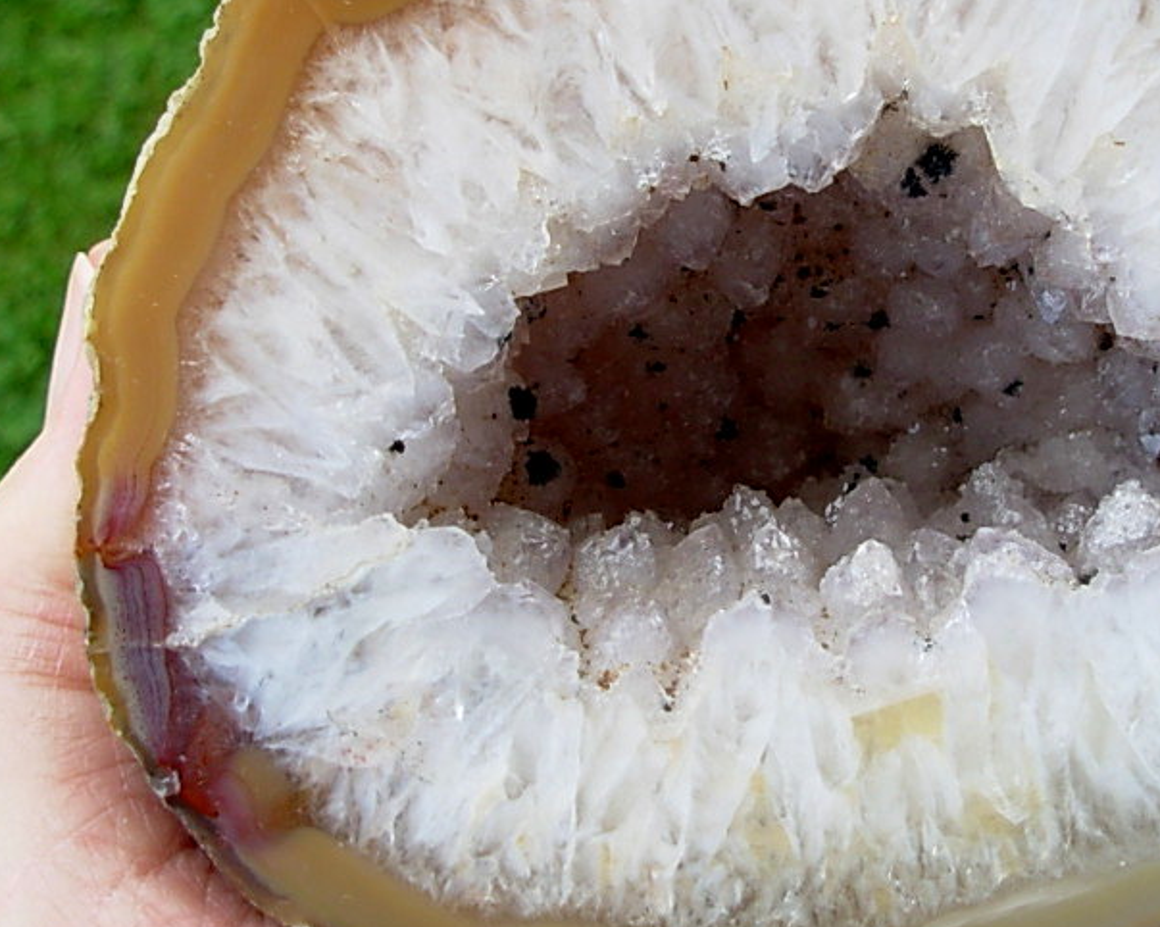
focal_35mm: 63
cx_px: 870
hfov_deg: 29.6
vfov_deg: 24.2
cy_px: 367
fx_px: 2162
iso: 50
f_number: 2.9
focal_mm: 6.3
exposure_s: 1/197
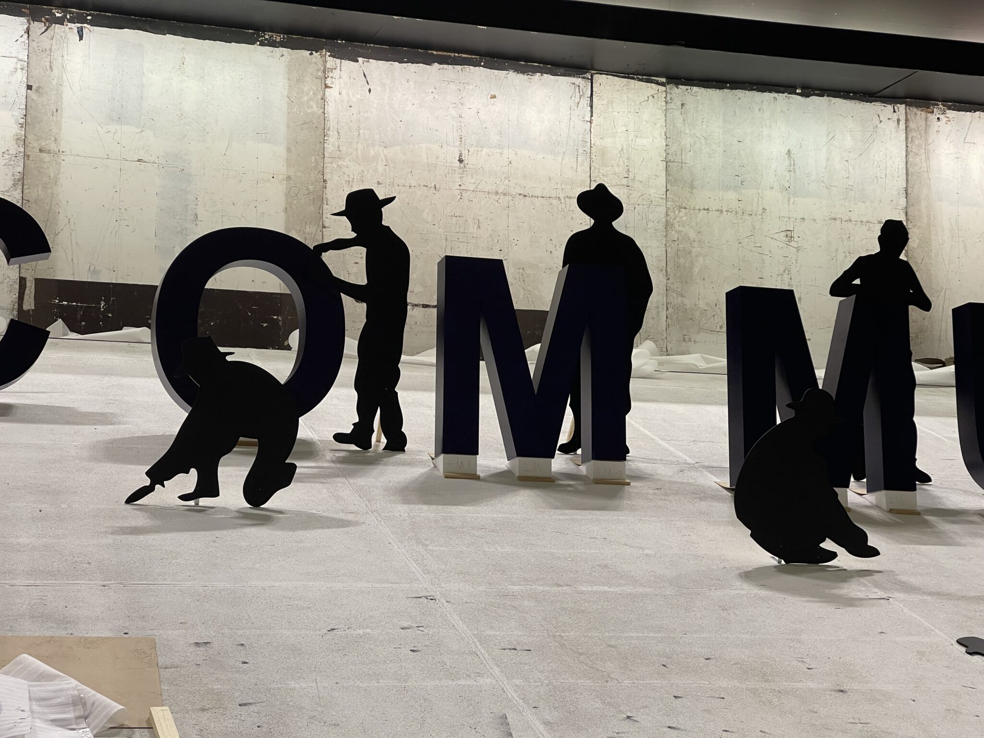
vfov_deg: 22.9
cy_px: 369
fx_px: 1819
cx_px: 492
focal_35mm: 64
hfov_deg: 30.3
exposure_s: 1/100
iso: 125
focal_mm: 7.5
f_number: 2.2
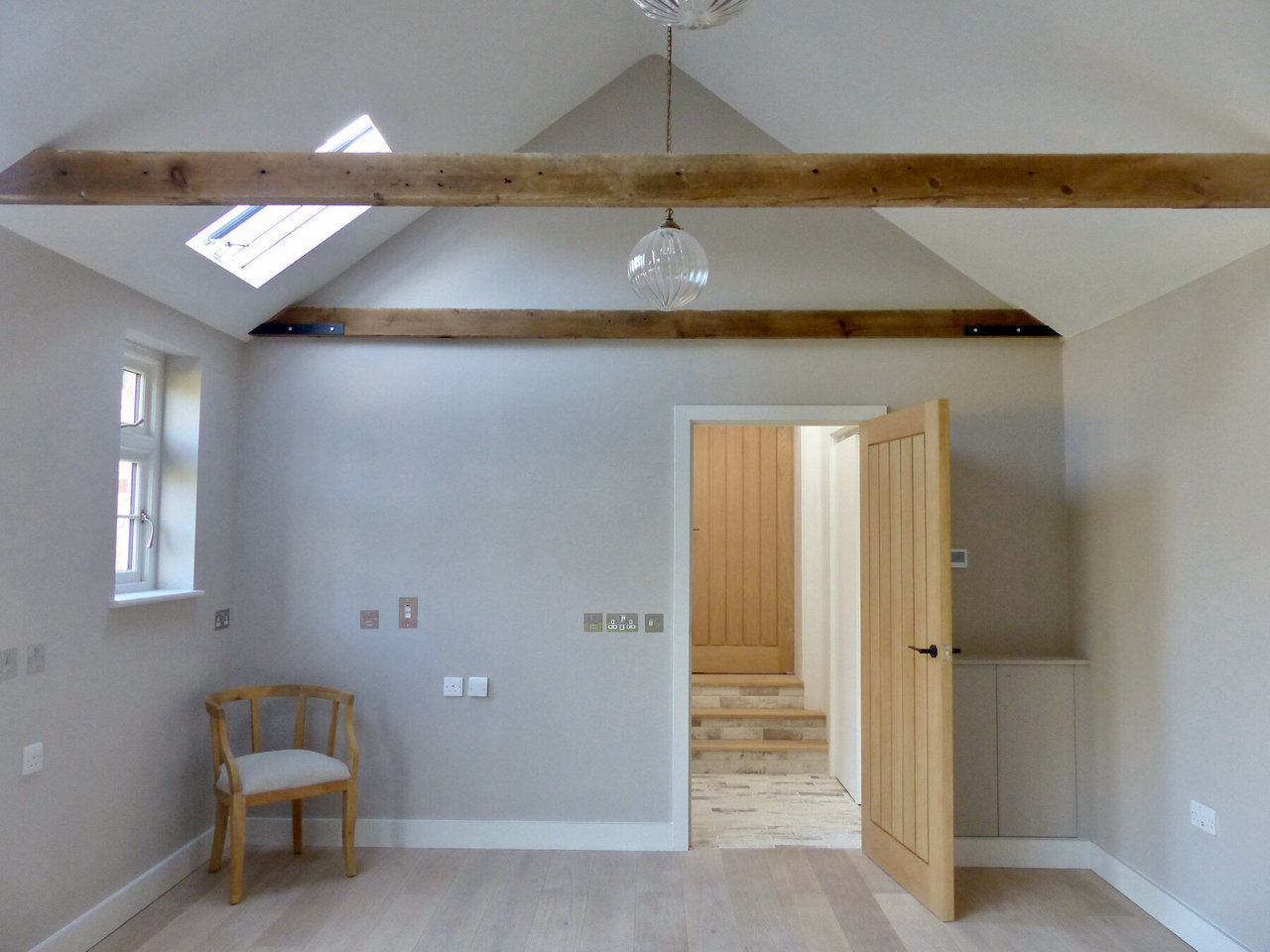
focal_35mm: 25
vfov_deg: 54.9
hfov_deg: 69.4
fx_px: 917
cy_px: 476
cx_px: 635
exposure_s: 1/60
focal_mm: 4.5
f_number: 2.8
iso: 200
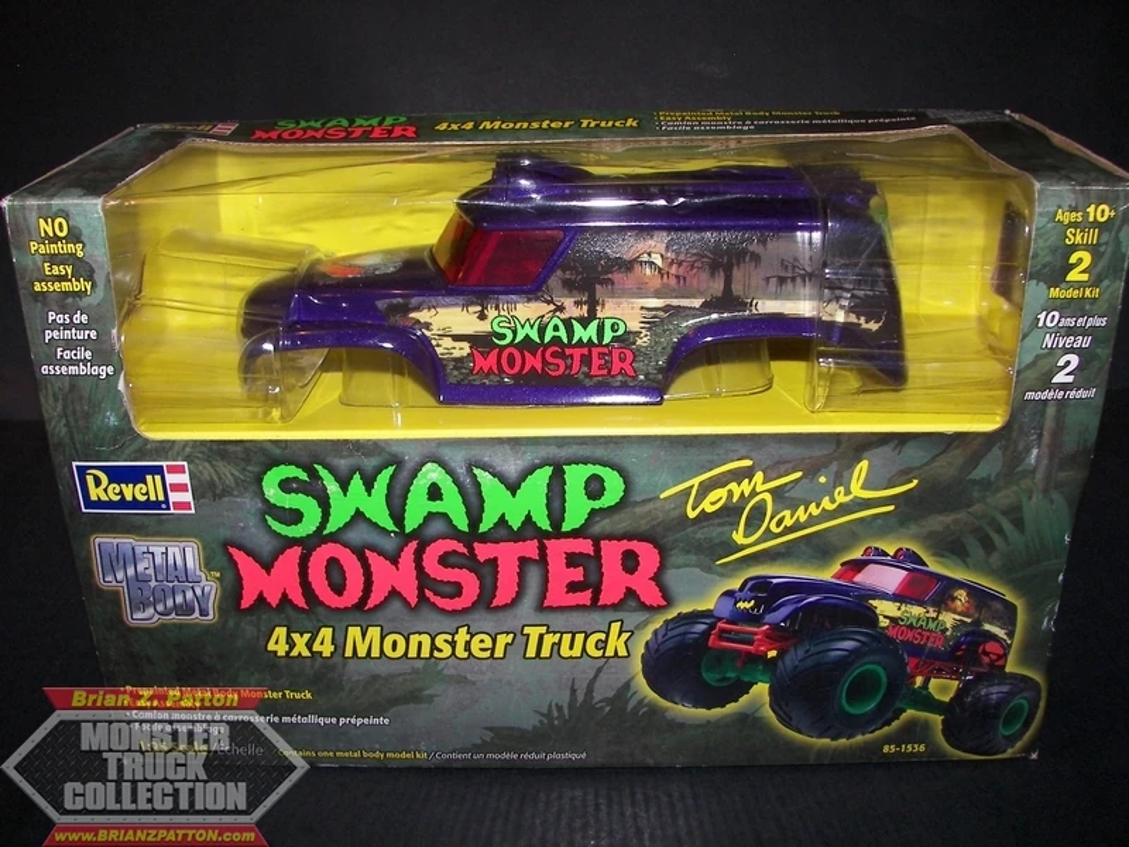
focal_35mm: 36
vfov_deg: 39.7
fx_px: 1174
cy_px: 424
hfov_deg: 51.4
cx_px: 564
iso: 100
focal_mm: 6
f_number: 2.8
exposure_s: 1/30
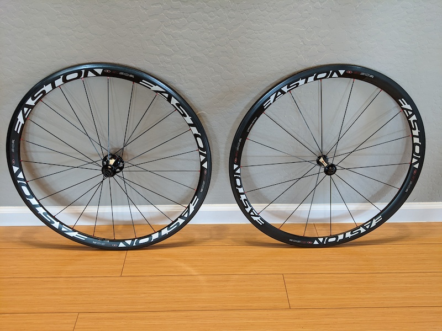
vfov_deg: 51.4
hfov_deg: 65.3
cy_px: 166
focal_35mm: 27
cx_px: 221
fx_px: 345
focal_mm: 4.44
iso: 182
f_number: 1.8
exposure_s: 1/24
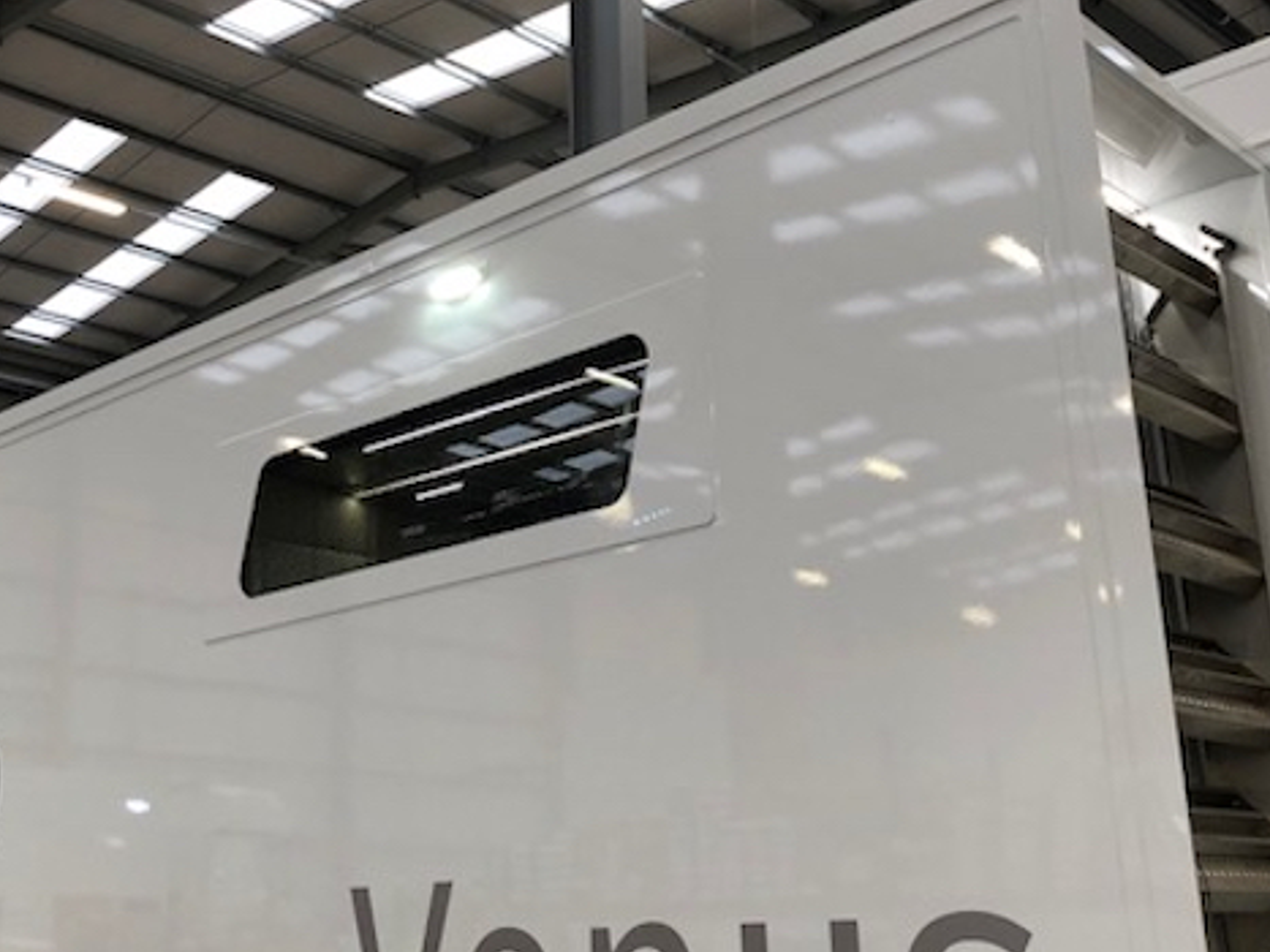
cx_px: 541
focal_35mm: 45
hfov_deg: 42.0
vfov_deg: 32.1
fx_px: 1651
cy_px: 404
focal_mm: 4
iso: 32
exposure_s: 1/33
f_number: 1.8
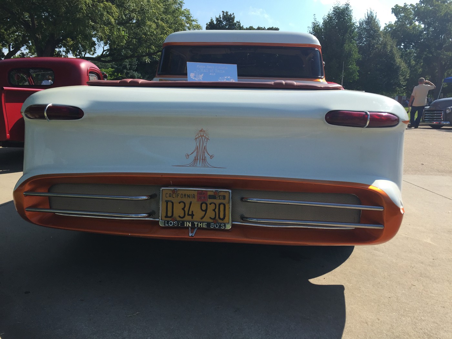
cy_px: 170
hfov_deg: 61.7
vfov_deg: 48.2
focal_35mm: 29
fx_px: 379
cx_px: 226
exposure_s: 1/1582
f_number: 2.2
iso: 32
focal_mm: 4.15
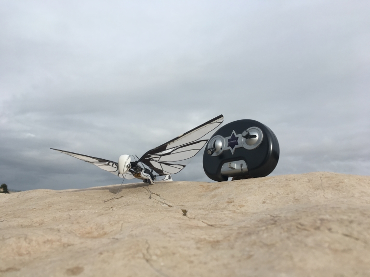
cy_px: 138
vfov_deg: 48.2
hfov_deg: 61.7
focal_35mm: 29
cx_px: 185
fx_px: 310
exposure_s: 1/2198
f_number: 2.2
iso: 25
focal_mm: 4.15
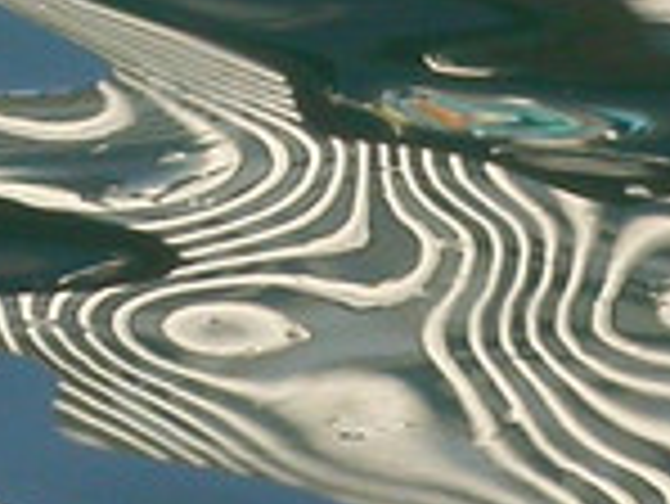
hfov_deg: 1.8
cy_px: 1134
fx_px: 21327
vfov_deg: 1.4
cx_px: 393
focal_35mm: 1101
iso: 100
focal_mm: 32
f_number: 5.1
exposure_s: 1/125
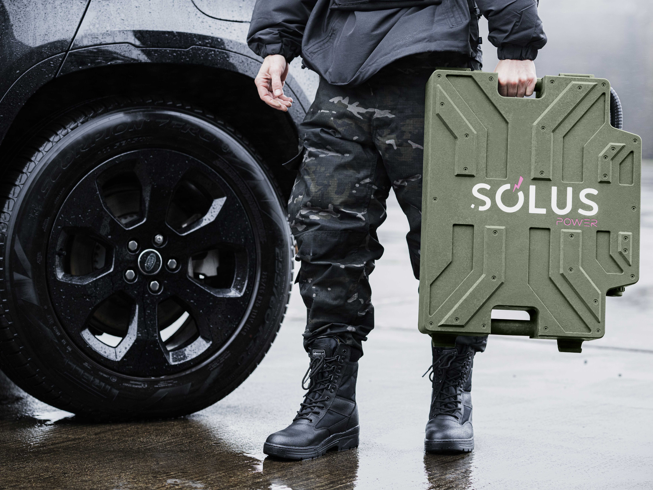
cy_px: 245
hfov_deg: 21.3
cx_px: 350
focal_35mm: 92
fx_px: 1736
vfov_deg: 16.1
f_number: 2.8
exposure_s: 1/640
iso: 1000
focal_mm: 85
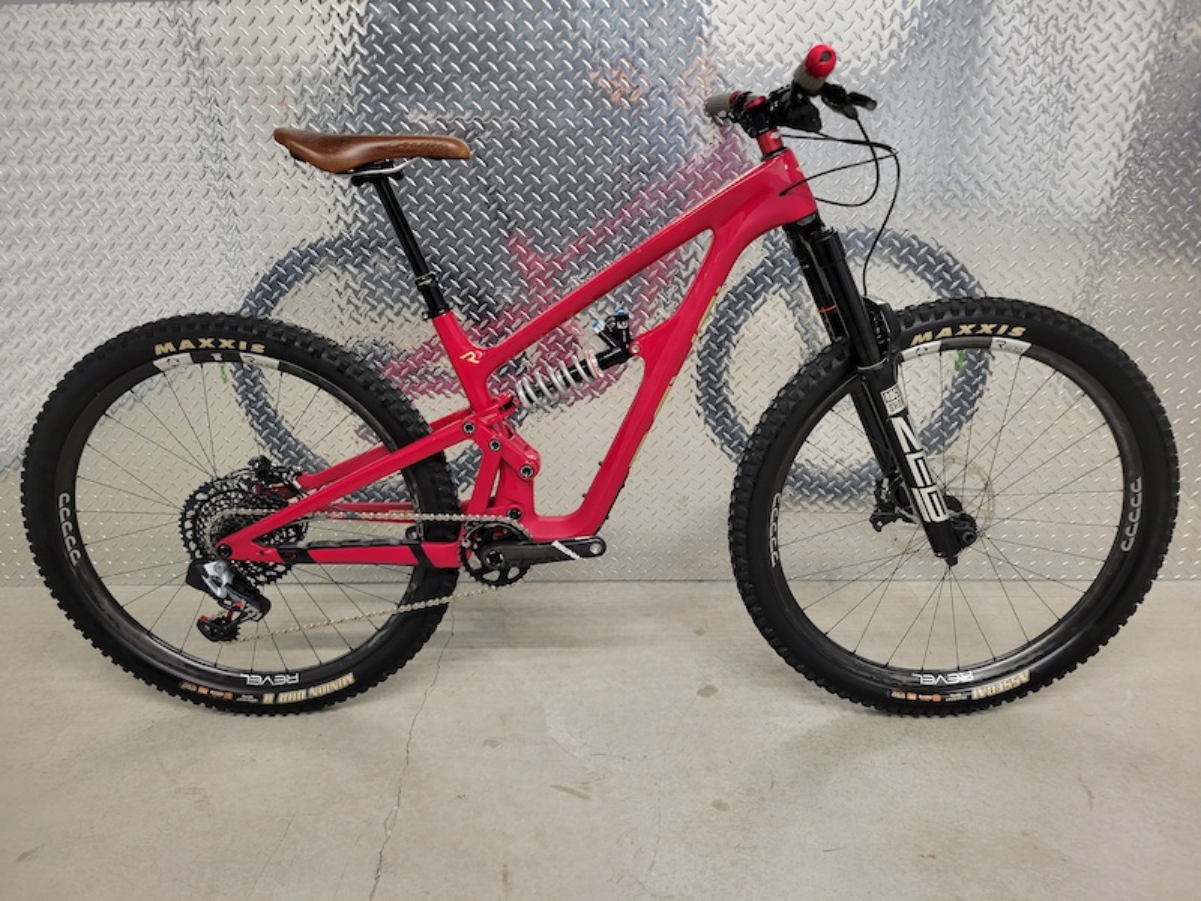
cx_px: 600
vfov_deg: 53.1
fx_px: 902
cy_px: 450
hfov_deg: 67.3
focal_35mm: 26
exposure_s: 1/60
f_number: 1.8
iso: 160
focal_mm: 5.4
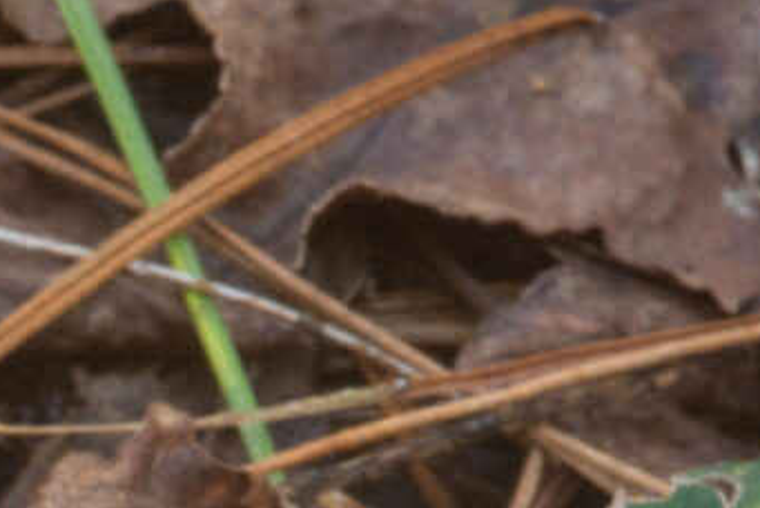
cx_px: -669
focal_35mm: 473
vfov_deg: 2.9
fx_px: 9994
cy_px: 1100
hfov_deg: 4.3
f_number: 32
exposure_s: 8
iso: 125
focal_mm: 105
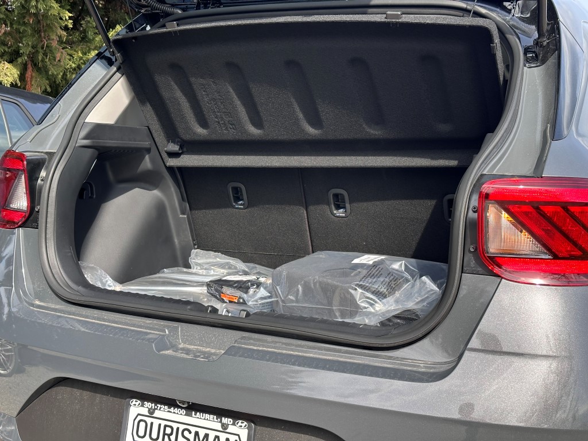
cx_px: 294
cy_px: 220
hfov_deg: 39.7
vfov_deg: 30.3
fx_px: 815
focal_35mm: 48
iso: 64
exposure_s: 1/823
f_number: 1.78
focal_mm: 6.86
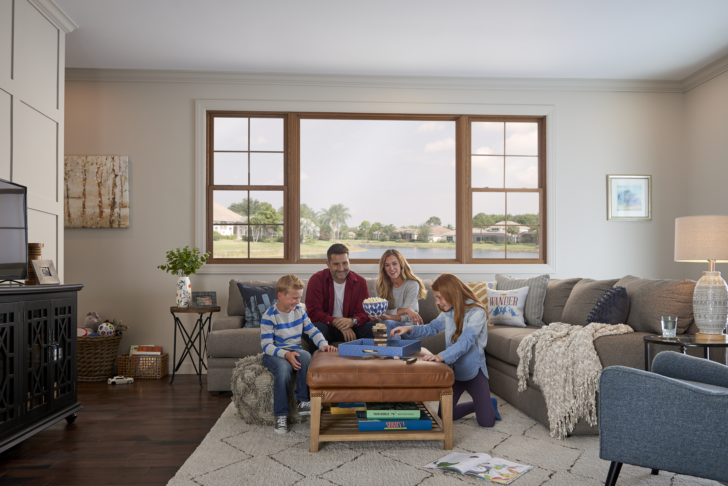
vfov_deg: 42.4
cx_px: 364
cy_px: 243
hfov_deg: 60.3
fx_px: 627
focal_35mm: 31
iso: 200
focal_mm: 31
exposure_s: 1/30
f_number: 6.3
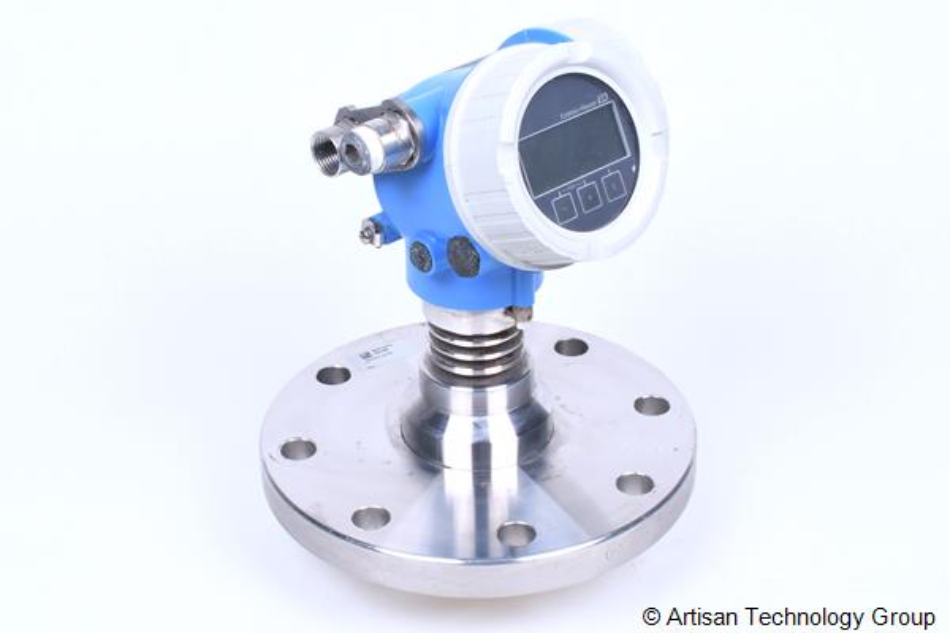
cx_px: 475
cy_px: 316
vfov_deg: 31.9
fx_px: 1108
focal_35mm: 42
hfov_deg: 46.4
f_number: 16
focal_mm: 28
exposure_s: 1/200
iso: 200
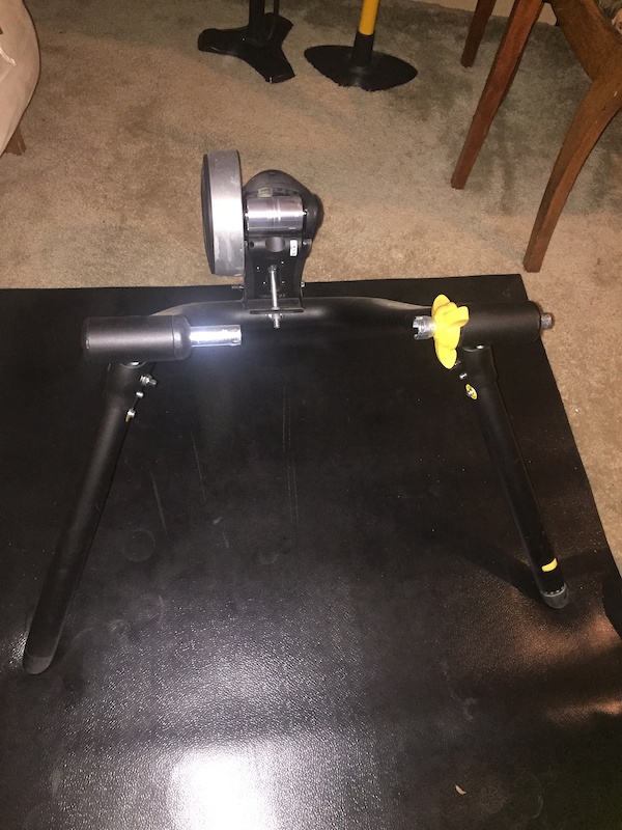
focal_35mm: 29
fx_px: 695
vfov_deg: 61.7
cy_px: 415
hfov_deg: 48.2
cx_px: 311
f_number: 2.2
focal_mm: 4.15
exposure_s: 1/16
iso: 400
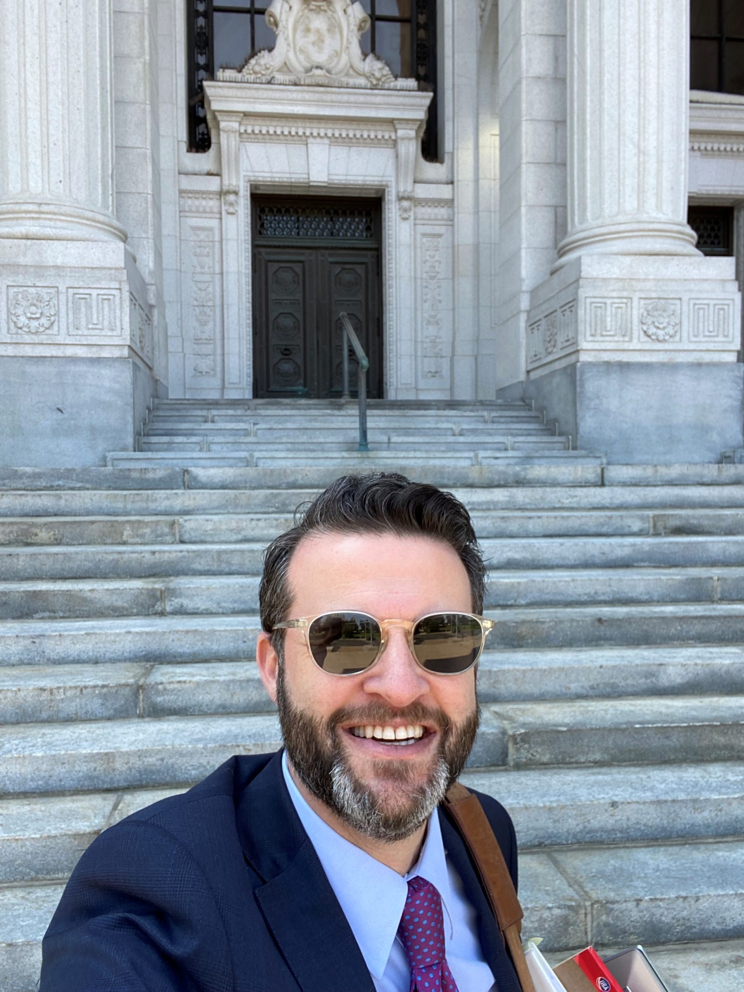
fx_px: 860
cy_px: 496
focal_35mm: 30
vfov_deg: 60.0
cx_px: 372
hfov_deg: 46.8
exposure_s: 1/126
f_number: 2.2
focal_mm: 2.71
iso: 25
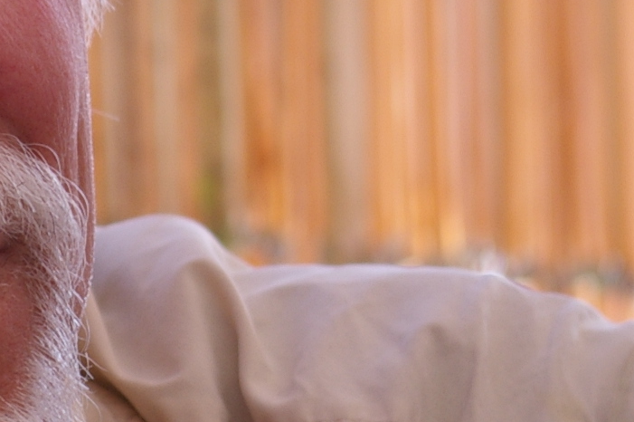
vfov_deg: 3.9
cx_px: -268
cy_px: 133
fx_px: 6231
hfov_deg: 5.8
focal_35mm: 354
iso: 200
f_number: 5.6
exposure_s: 1/90
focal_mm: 55
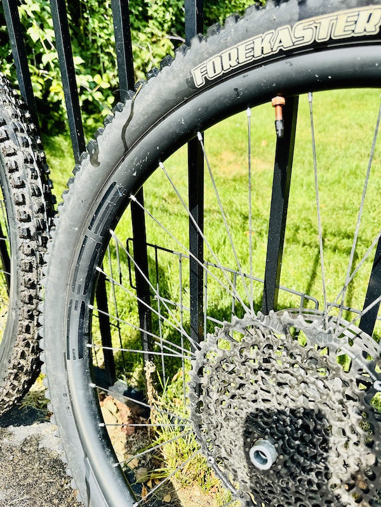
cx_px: 190
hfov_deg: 56.8
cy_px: 254
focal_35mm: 24
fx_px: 352
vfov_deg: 71.6
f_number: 1.78
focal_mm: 6.76
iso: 80
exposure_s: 1/1488
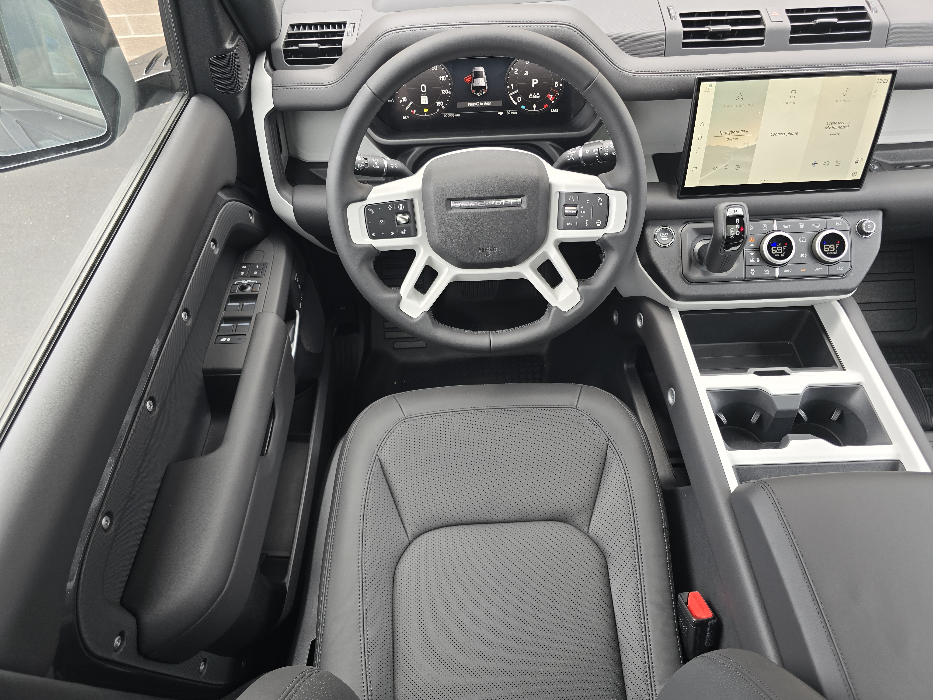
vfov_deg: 58.9
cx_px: 466
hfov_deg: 73.9
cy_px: 350
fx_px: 620
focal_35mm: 23
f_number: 1.7
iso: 32
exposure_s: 1/64.9
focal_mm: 6.3
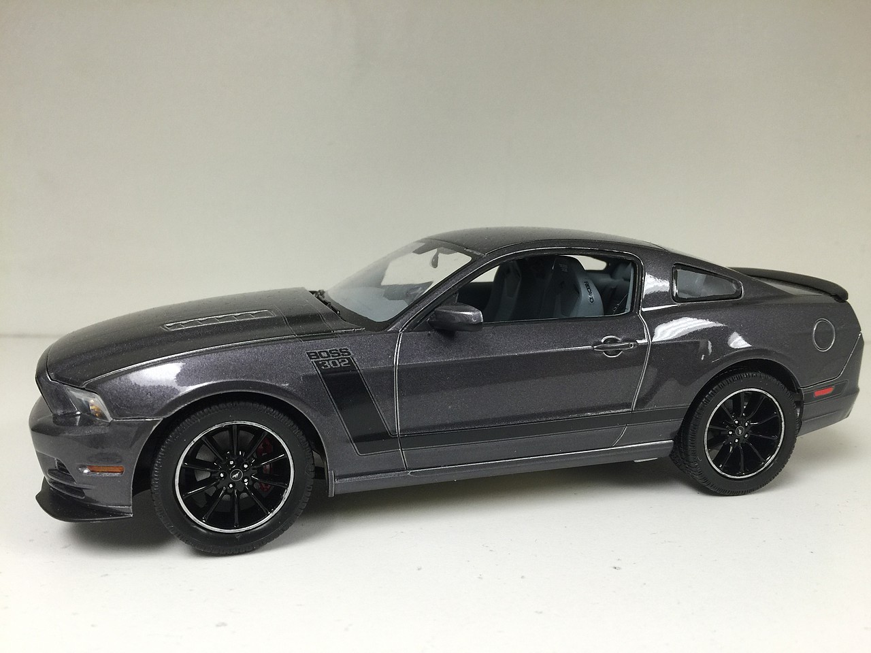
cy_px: 326
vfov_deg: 48.2
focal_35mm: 29
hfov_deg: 61.7
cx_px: 436
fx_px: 730
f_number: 2.2
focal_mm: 4.15
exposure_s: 1/30
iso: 32
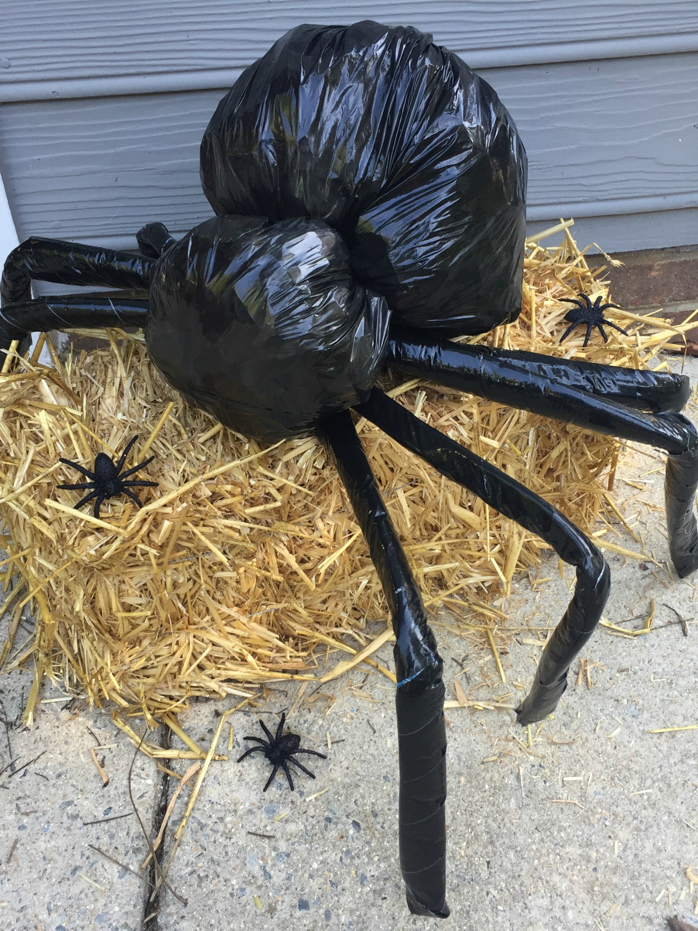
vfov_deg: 61.7
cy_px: 466
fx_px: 780
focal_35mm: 29
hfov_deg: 48.2
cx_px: 349
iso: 50
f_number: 2.2
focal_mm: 4.15
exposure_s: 1/120
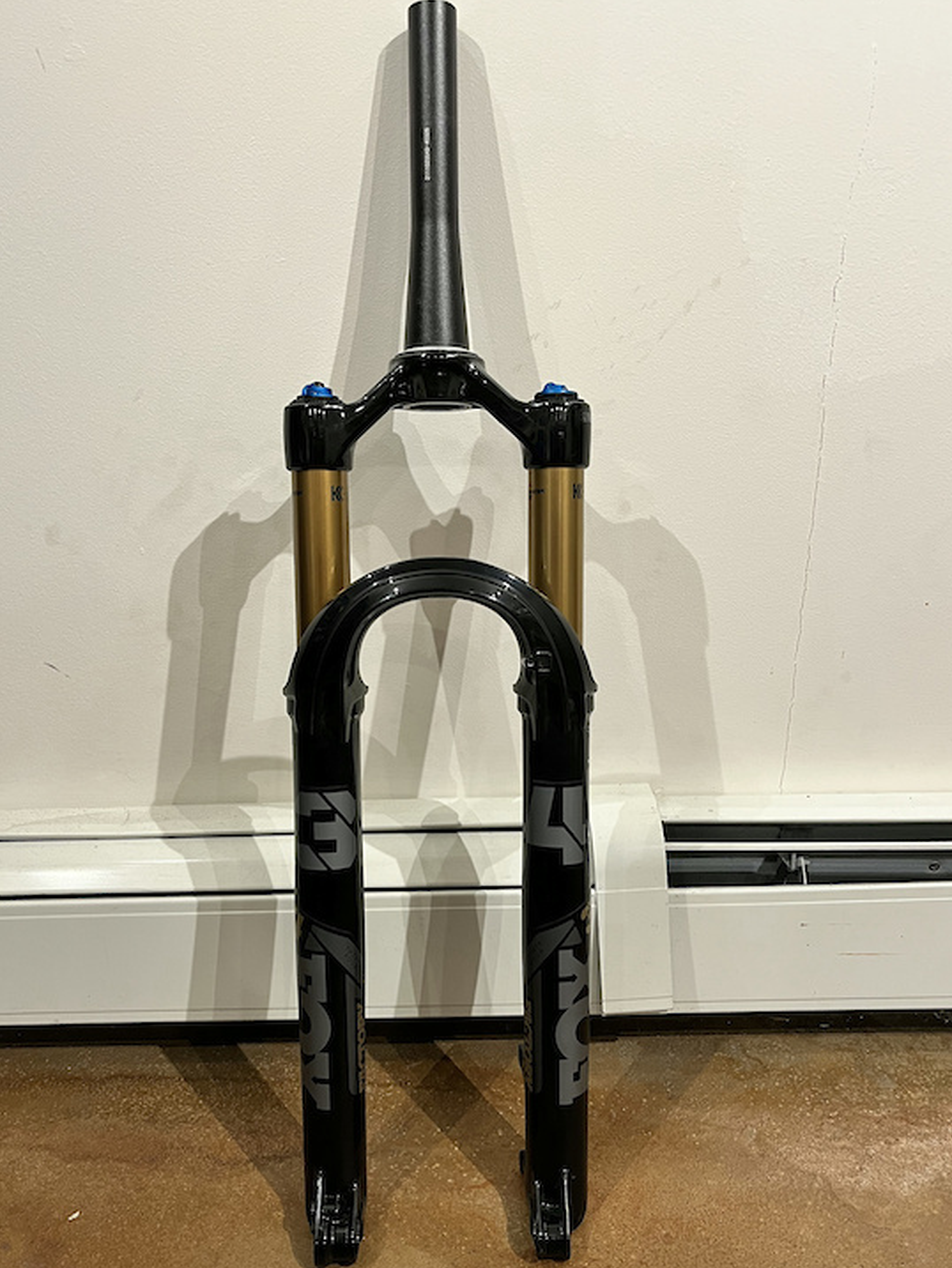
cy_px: 654
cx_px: 460
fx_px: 1063
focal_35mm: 29
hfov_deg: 48.2
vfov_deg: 61.6
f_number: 1.6
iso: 250
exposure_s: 1/60
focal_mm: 5.1
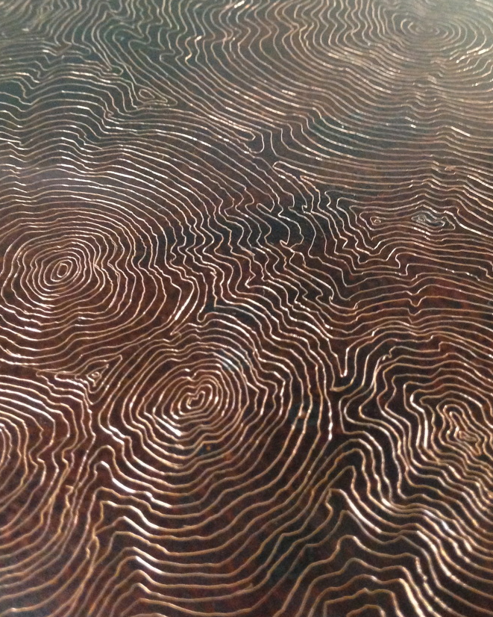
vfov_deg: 35.7
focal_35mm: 52
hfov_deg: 29.1
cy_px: 221
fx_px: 948
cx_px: 255
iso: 500
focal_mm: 4.12
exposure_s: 1/15
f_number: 2.4
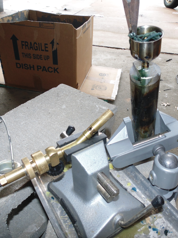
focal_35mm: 30
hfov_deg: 46.7
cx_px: 98
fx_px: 206
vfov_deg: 60.0
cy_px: 117
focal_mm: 4
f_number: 3.1
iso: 80
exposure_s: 1/30
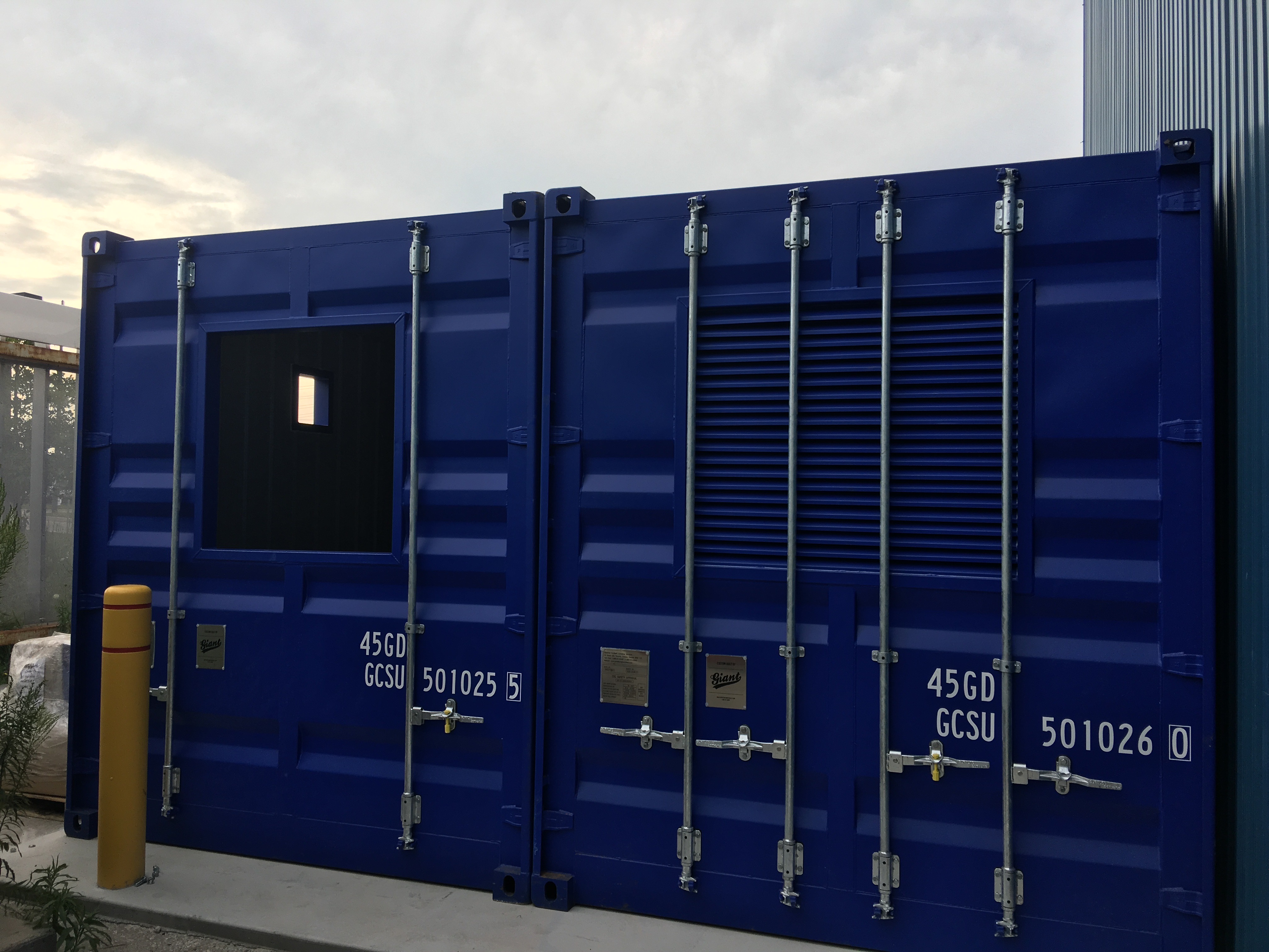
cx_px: 634
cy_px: 476
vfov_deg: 48.2
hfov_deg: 61.7
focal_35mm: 29
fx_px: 1063
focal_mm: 4.15
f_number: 2.2
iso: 25
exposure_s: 1/496
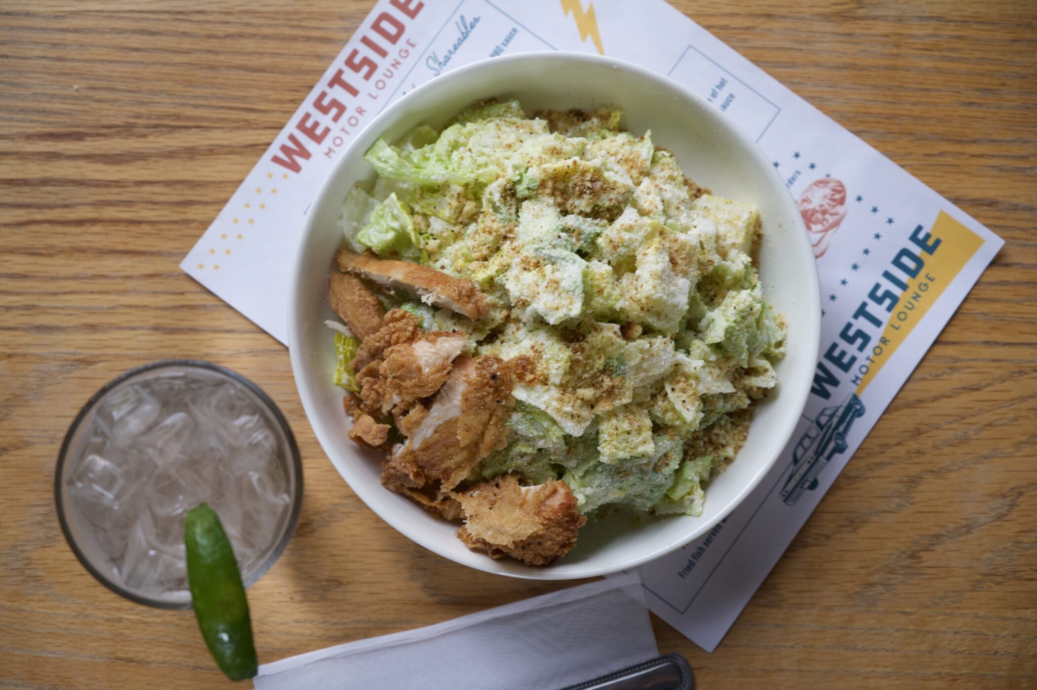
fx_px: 2015
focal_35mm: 70
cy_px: 345
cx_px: 518
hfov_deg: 28.9
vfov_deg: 19.4
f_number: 4
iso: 320
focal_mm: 70
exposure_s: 1/160
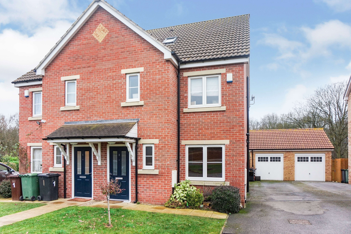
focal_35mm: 24
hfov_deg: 73.8
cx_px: 176
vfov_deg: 53.1
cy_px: 117
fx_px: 234
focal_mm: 16
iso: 320
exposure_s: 1/160
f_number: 4
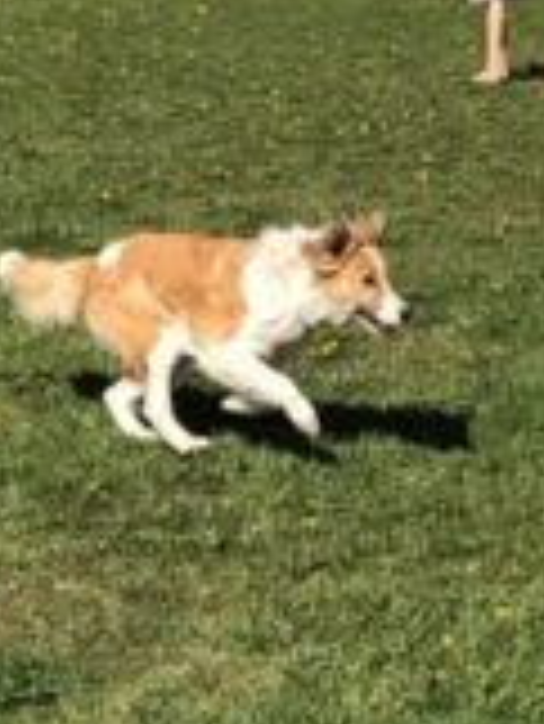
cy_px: 196
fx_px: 2720
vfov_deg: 15.1
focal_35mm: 130
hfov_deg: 11.4
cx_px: 481
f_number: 1.8
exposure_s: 1/1799
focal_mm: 3.99
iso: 20
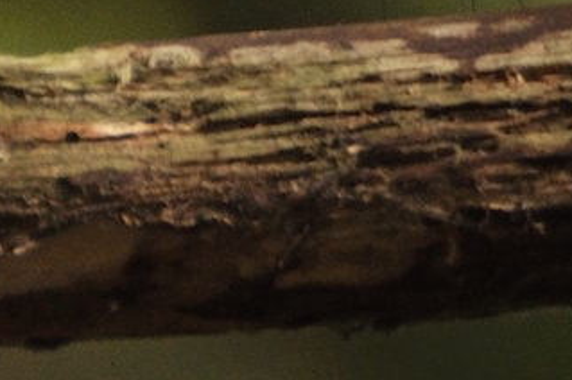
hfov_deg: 0.9
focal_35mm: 2354
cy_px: -468
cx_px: 1219
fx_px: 37363
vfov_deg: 0.6
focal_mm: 200
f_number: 5.6
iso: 400
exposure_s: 1/80
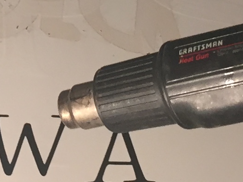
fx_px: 1263
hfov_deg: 10.7
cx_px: -85
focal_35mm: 180
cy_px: -66
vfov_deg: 8.1
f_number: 2.2
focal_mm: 4.15
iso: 64
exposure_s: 1/30
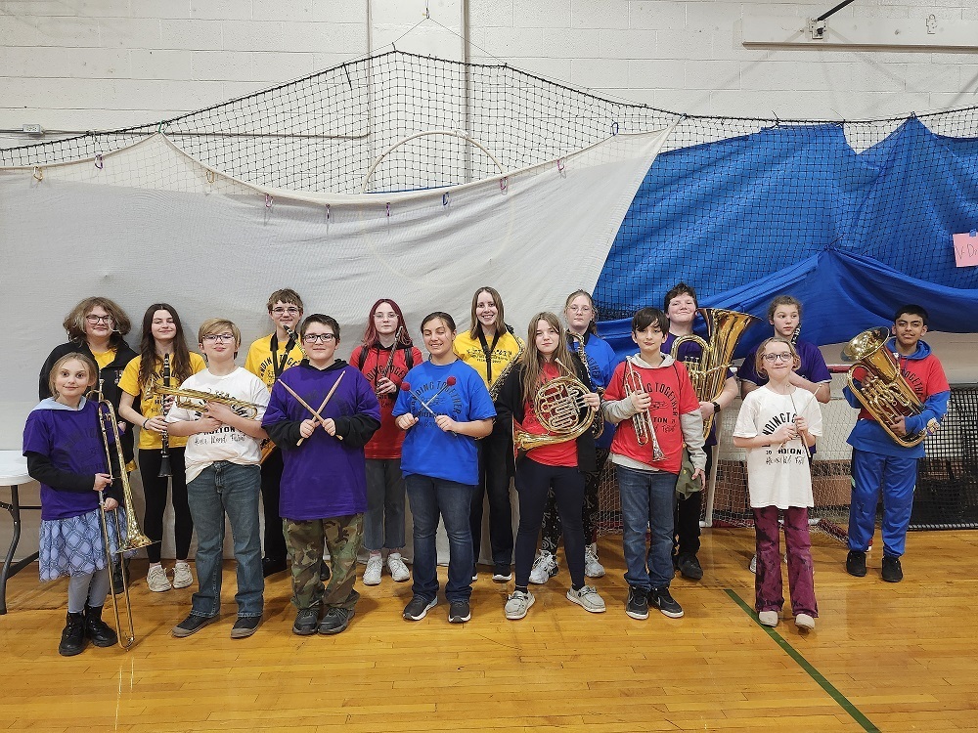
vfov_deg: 58.9
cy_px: 366
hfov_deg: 73.9
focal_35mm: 23
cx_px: 489
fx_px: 650
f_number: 1.8
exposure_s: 1/120
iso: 500
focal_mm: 5.54
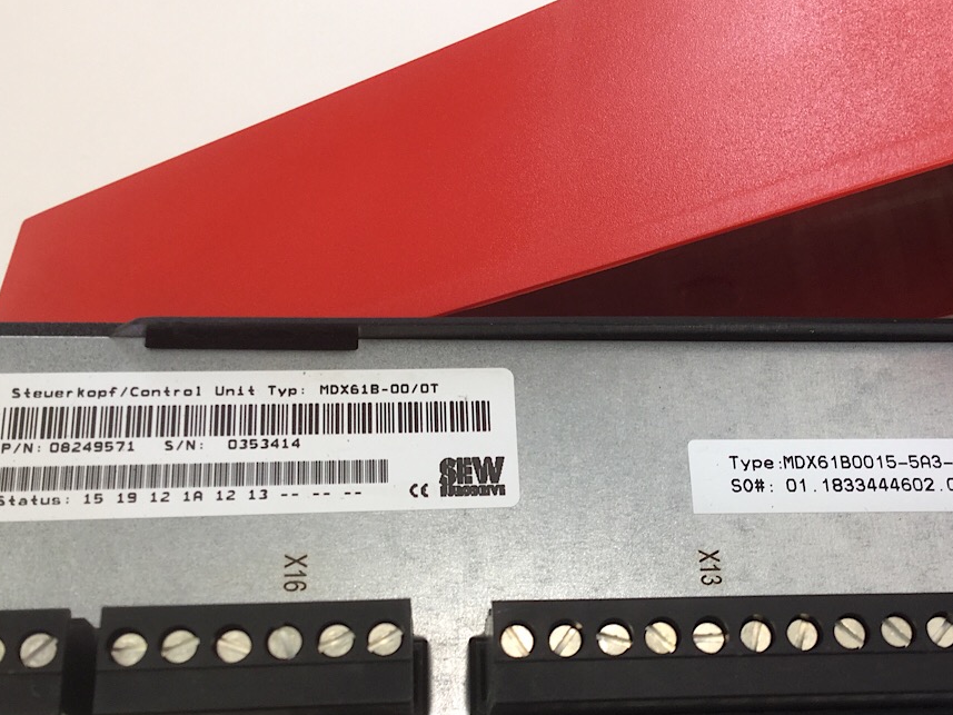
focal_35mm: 43
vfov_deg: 33.4
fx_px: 1184
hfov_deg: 43.7
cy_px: 456
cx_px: 563
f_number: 2.4
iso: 25
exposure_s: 1/50
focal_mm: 3.3
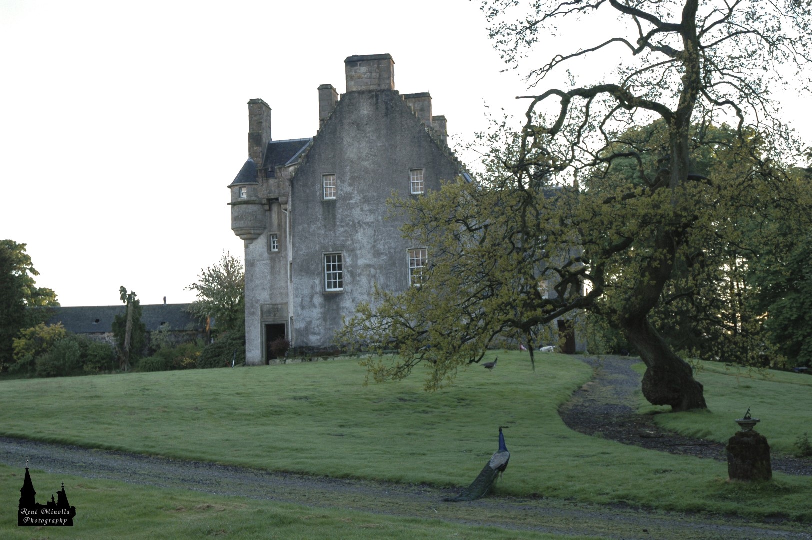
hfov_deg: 37.9
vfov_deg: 25.7
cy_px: 270
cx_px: 406
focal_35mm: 52
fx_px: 1183
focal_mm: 35
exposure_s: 1/80
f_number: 4.5
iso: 200
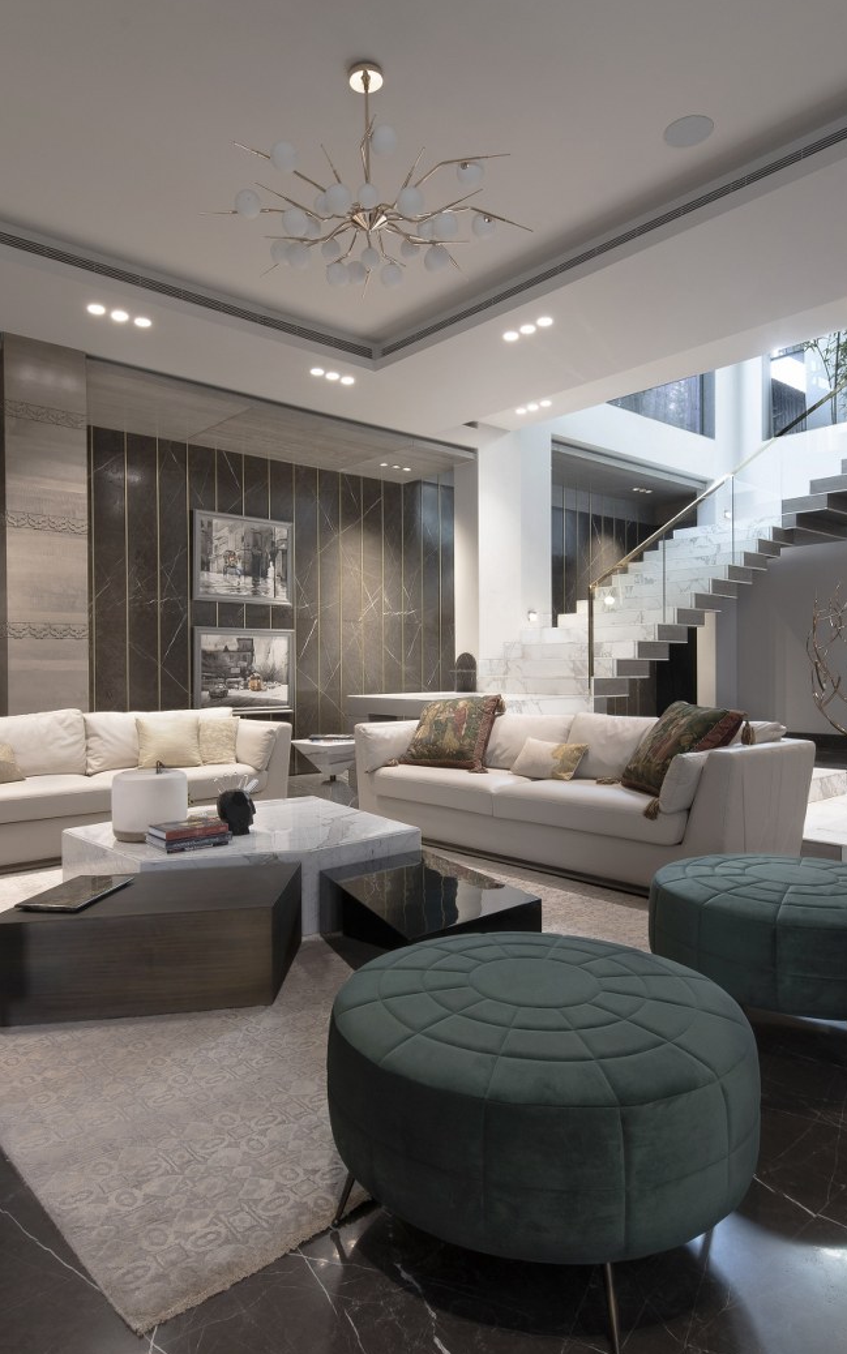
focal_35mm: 22
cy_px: 668
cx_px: 416
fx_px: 812
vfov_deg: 79.6
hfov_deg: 55.1
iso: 100
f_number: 16
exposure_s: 2.5
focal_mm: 14
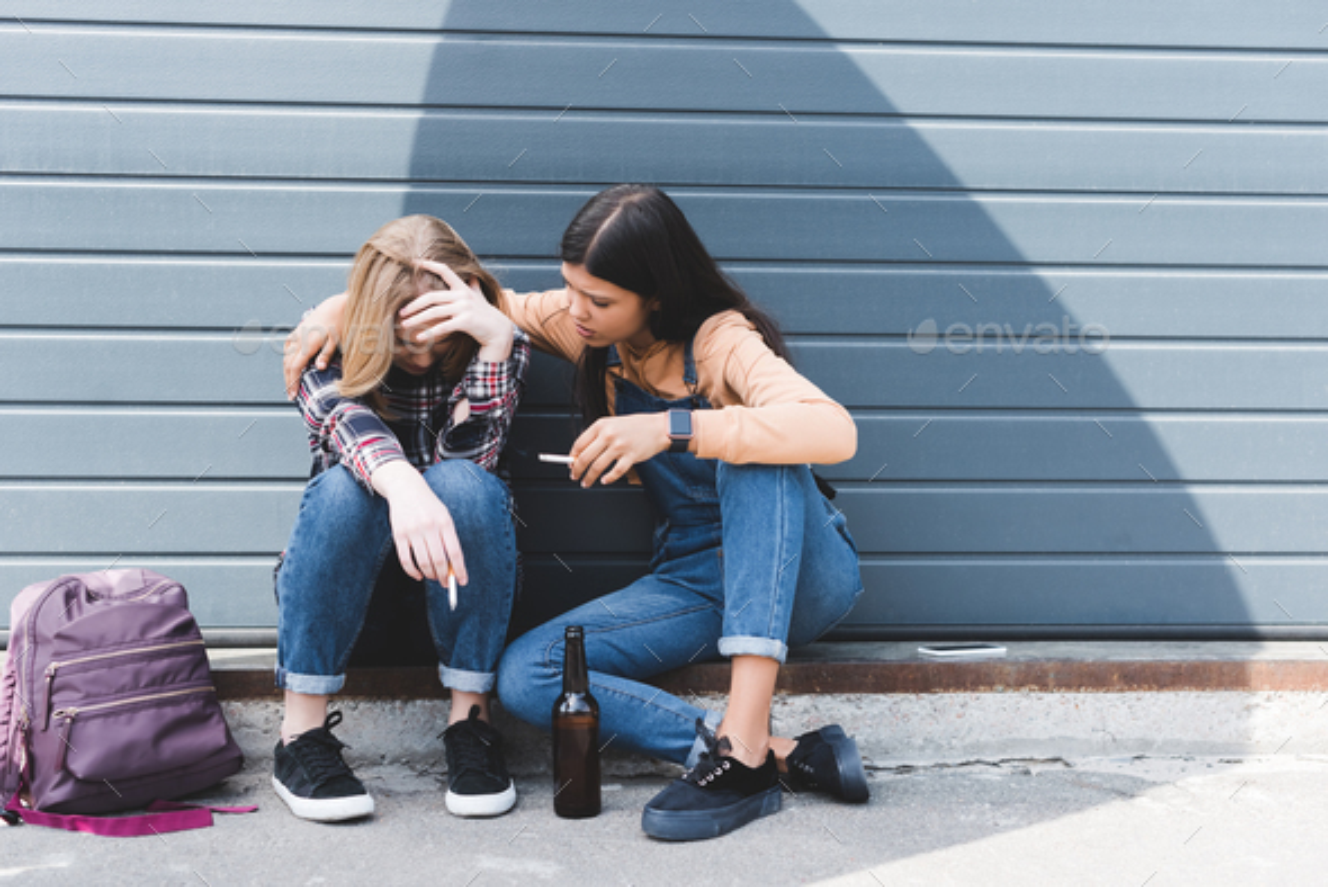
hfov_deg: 39.6
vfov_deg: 27.0
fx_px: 1845
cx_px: 664
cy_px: 444
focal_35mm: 50
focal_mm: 50
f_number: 4
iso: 160
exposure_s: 1/800
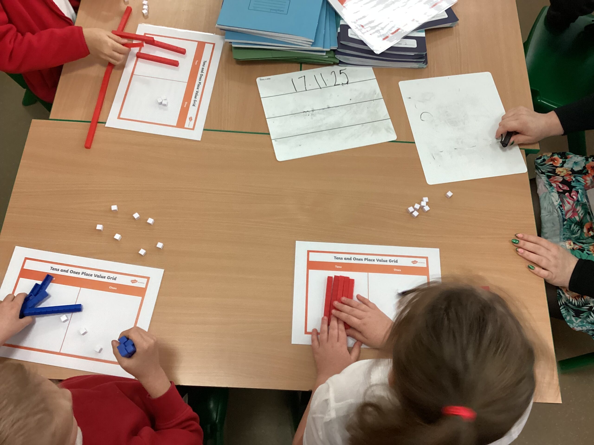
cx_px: 297
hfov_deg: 58.4
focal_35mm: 31
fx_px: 532
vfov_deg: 45.4
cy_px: 222
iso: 160
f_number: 2.4
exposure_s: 1/50
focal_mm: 3.3
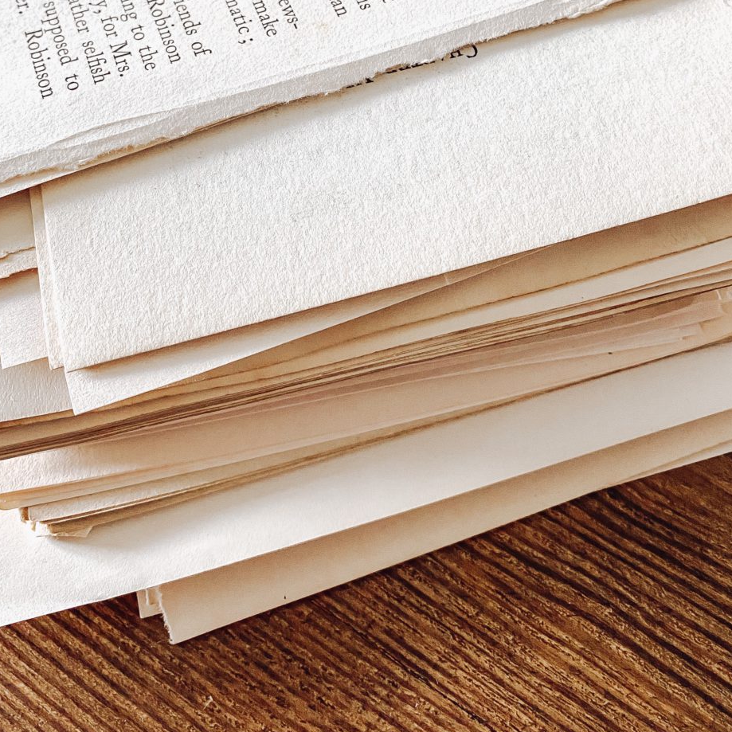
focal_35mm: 38
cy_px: 132
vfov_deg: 41.7
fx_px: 909
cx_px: 297
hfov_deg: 43.7
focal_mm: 4.25
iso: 160
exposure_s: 1/60
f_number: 1.8
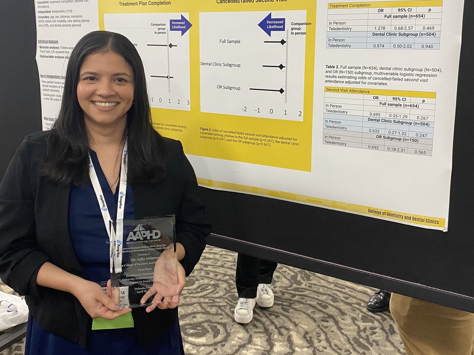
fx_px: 479
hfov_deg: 52.6
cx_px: 244
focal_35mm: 35
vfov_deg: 40.3
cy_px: 121
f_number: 1.8
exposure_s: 1/60
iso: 160
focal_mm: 4.25
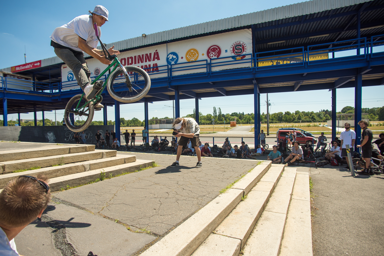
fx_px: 192
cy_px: 128
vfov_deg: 67.4
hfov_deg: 90.0
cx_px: 192
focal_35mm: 18
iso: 64
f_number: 4.5
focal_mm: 18
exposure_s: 1/1600
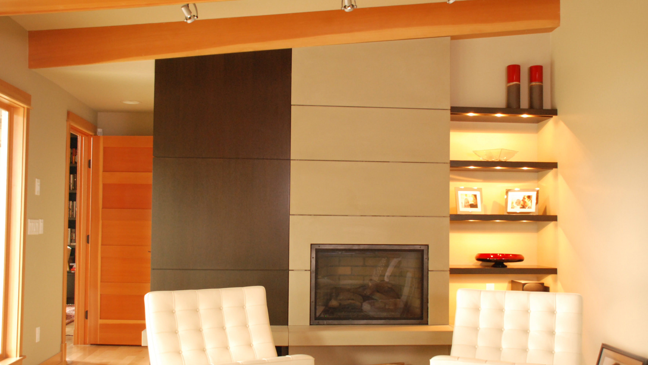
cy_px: 210
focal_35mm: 38
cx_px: 333
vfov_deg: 31.1
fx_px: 653
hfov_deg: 52.8
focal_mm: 22
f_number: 4
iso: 800
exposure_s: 1/10
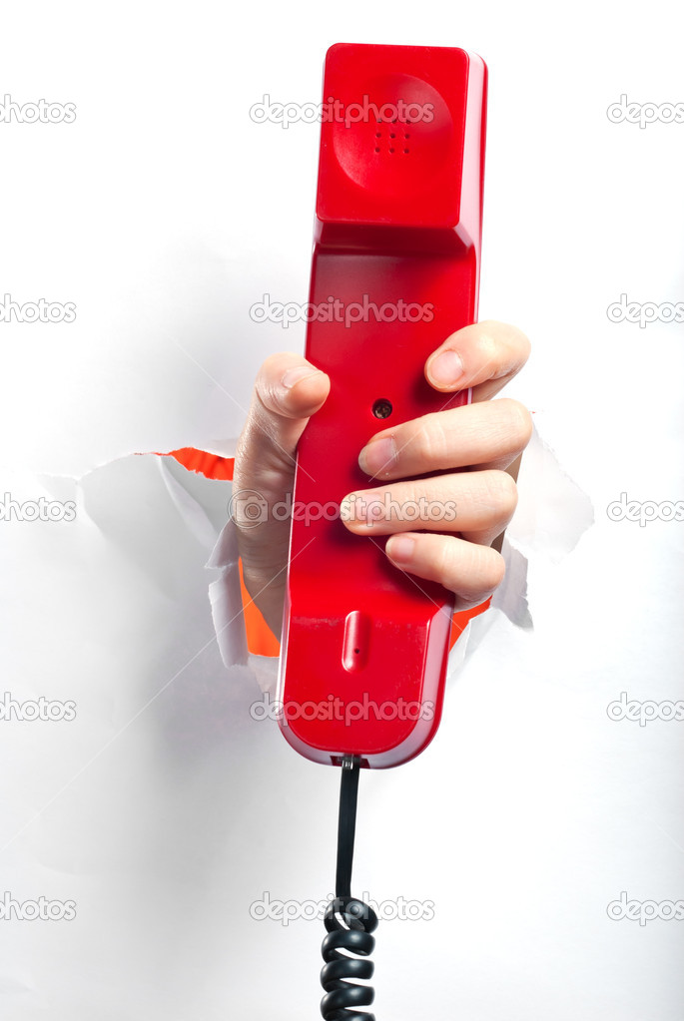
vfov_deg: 27.0
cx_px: 342
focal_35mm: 75
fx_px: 2131
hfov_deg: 18.2
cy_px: 510
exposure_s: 1/200
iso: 100
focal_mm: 50
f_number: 13
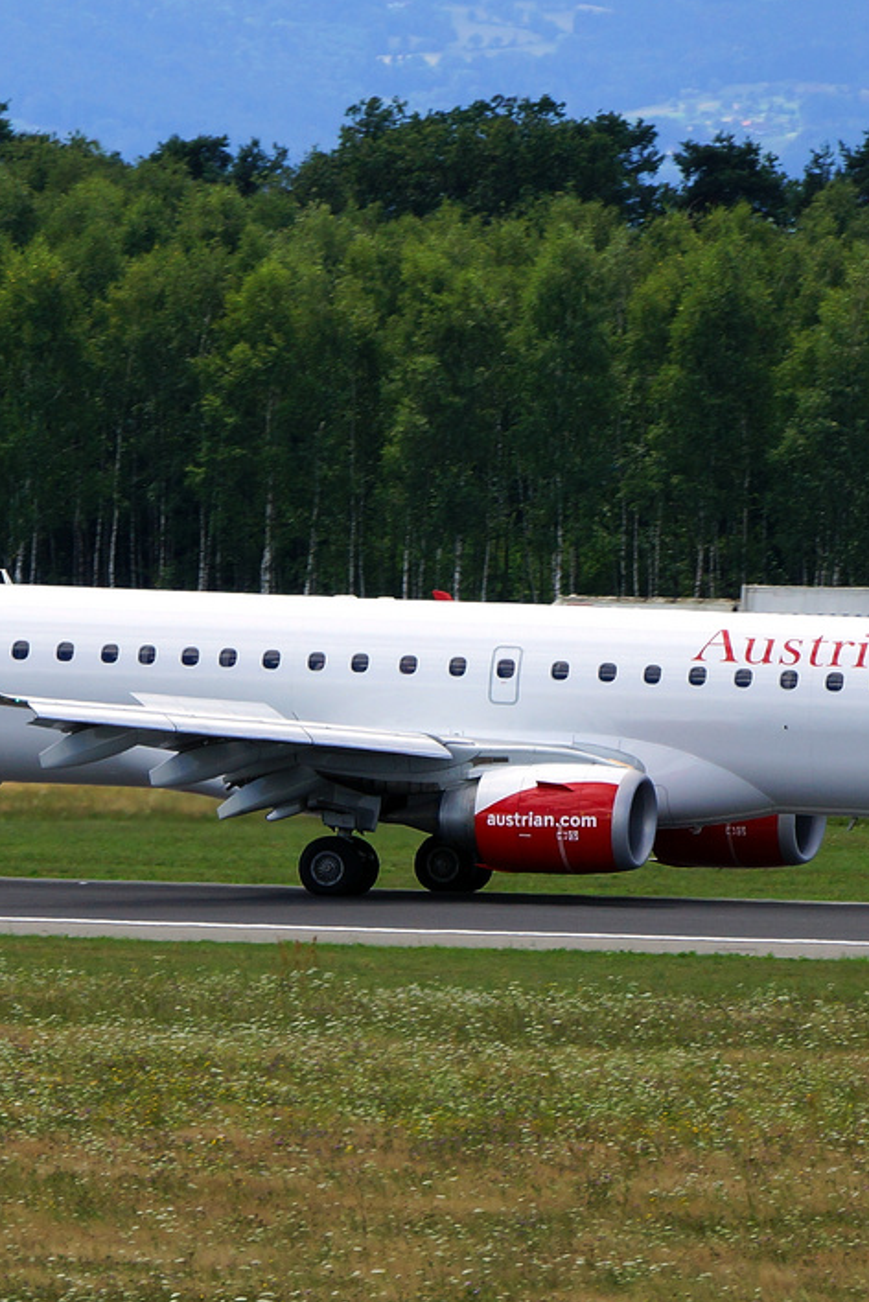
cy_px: 659
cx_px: 497
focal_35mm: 687
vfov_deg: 3.0
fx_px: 24849
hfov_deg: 2.0
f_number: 7.1
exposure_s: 1/400
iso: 100
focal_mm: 200
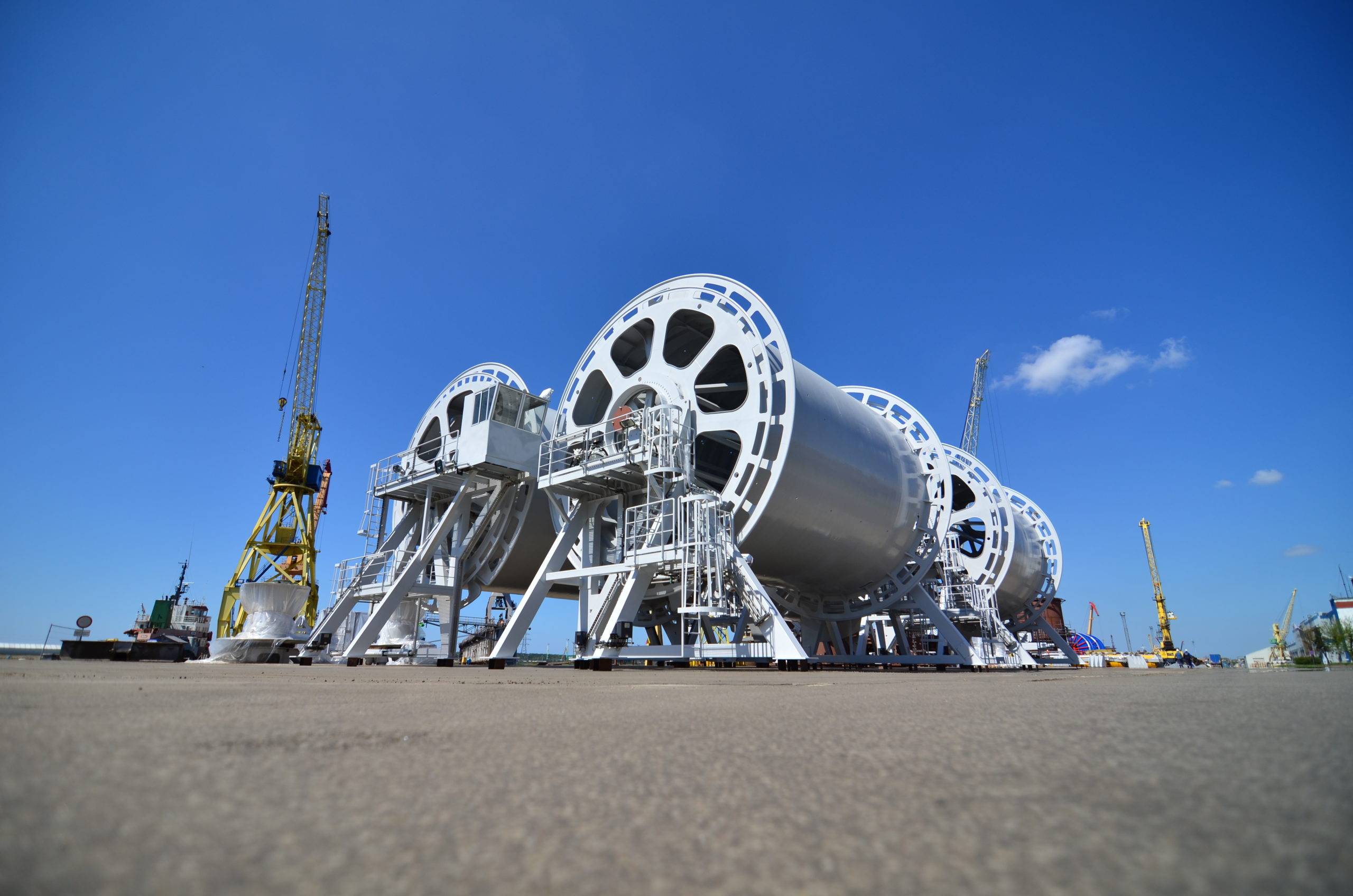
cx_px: 676
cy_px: 448
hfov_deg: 95.1
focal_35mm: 16
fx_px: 619
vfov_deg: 71.8
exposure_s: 1/3200
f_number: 2.8
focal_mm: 11
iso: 100
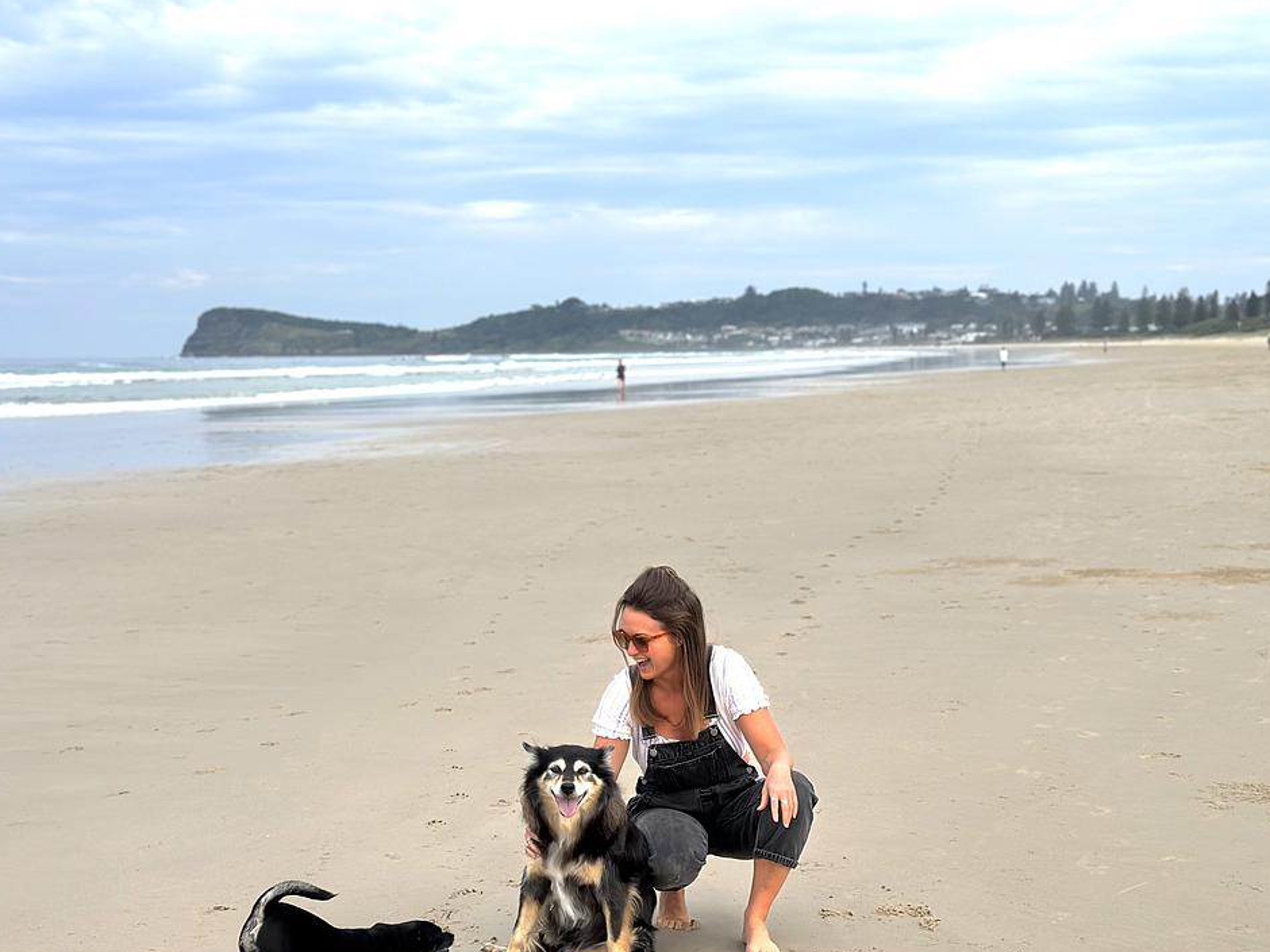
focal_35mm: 59
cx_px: 595
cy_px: 581
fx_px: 2165
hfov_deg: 32.7
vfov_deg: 24.8
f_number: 1.78
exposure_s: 1/3155
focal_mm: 6.86
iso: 80
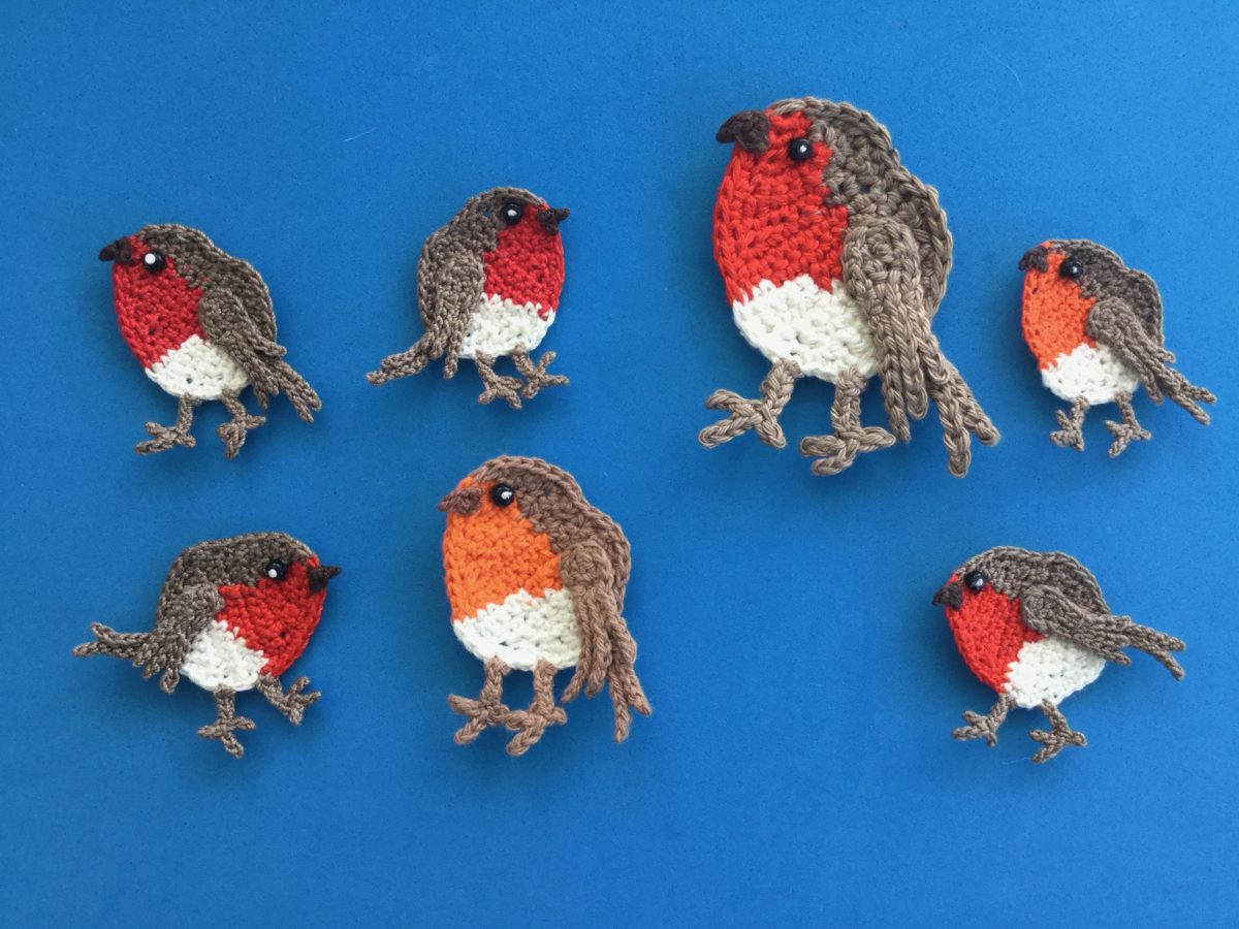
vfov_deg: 45.4
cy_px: 464
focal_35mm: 31
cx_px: 620
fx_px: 1110
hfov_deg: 58.4
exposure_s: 1/33
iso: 25
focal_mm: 3.3
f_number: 2.4
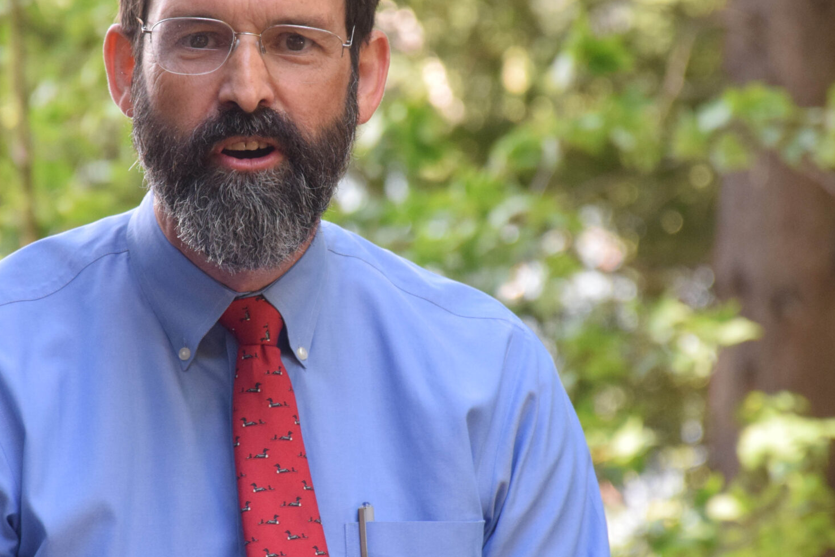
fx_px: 8443
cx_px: 259
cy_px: 255
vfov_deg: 3.8
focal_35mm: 364
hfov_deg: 5.7
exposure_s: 1/160
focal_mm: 140
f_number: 5.6
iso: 800
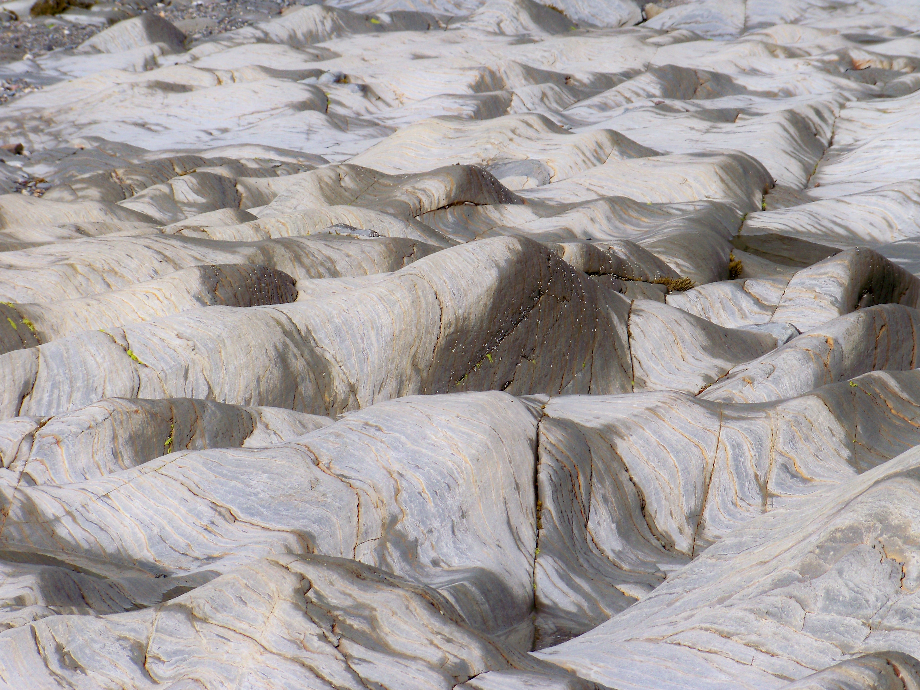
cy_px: 345
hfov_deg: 8.9
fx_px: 5927
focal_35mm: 223
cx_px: 460
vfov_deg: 6.7
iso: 100
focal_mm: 33.3
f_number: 5
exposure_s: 1/640
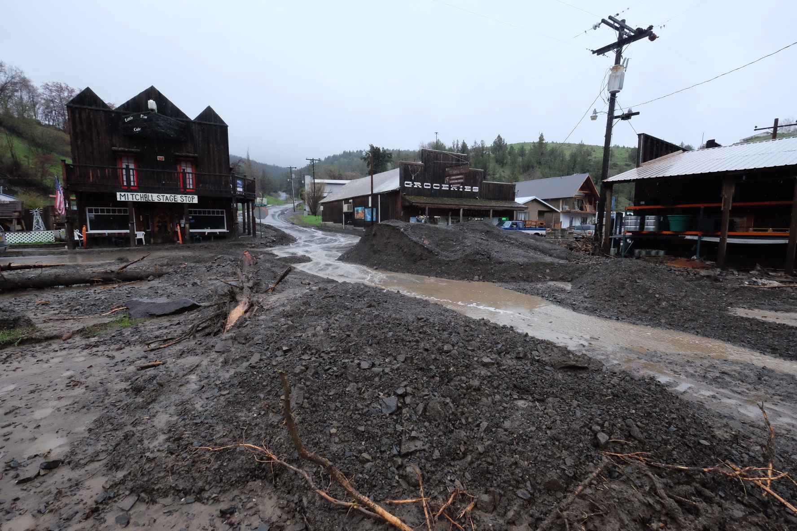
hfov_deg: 100.4
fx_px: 332
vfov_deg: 77.3
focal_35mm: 15
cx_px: 398
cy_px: 266
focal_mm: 10
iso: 4000
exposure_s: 1/750
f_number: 5
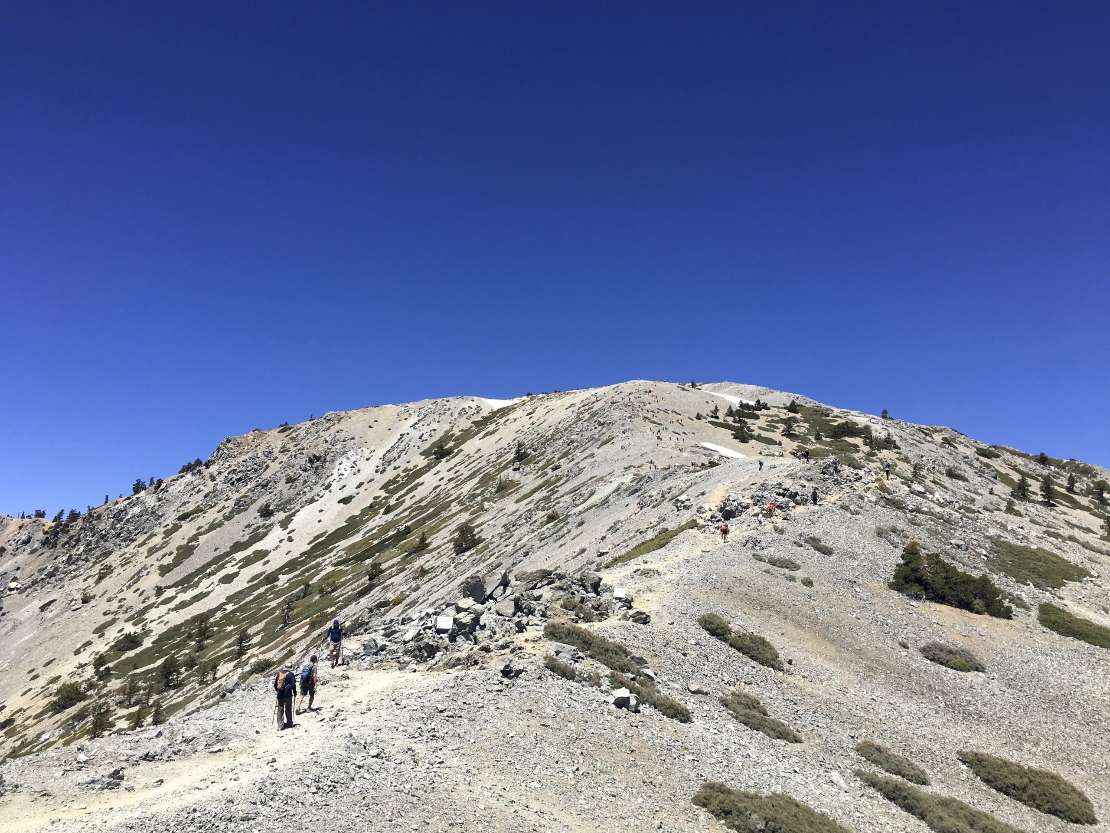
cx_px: 555
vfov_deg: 48.2
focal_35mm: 29
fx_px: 930
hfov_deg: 61.7
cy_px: 416
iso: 25
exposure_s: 1/1709
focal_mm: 4.15
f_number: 2.2
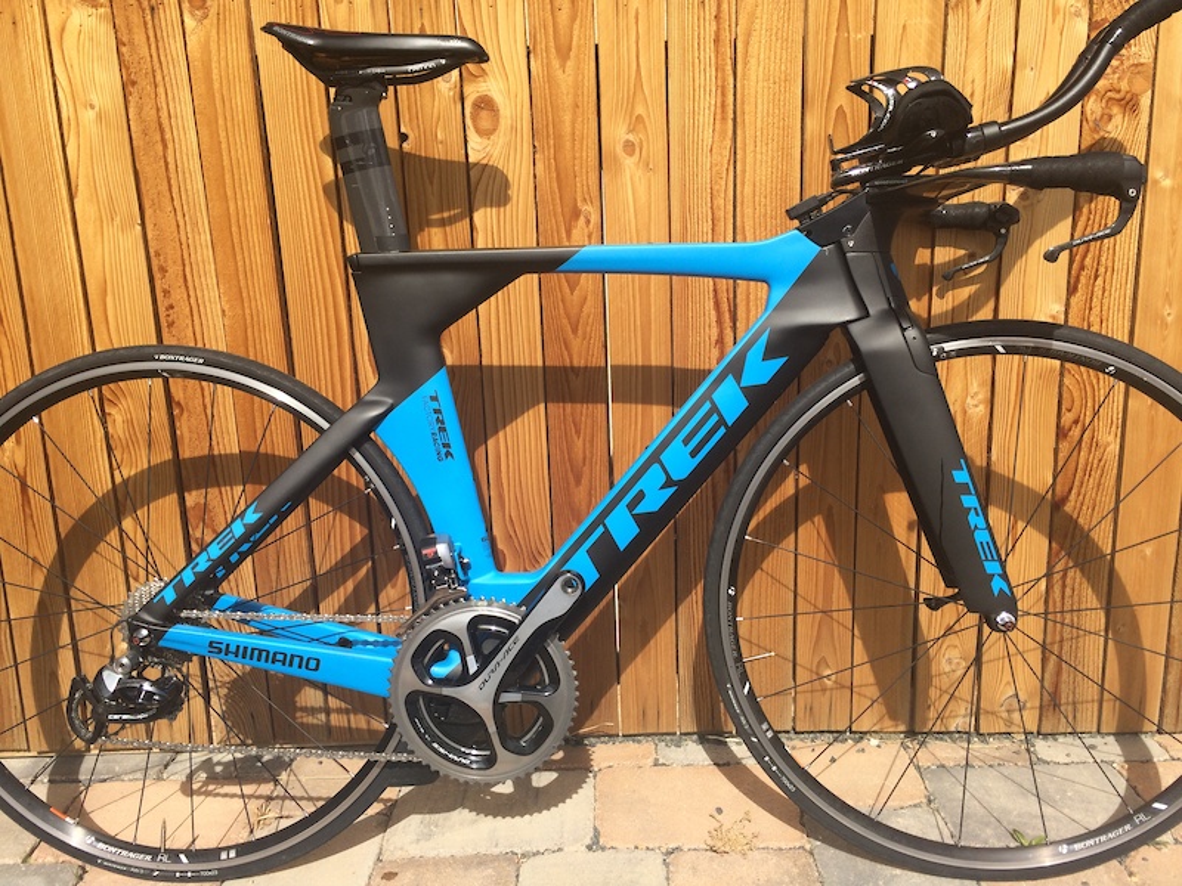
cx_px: 591
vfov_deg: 48.2
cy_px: 443
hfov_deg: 61.7
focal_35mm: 29
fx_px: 990
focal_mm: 4.15
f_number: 2.2
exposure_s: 1/2160
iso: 32
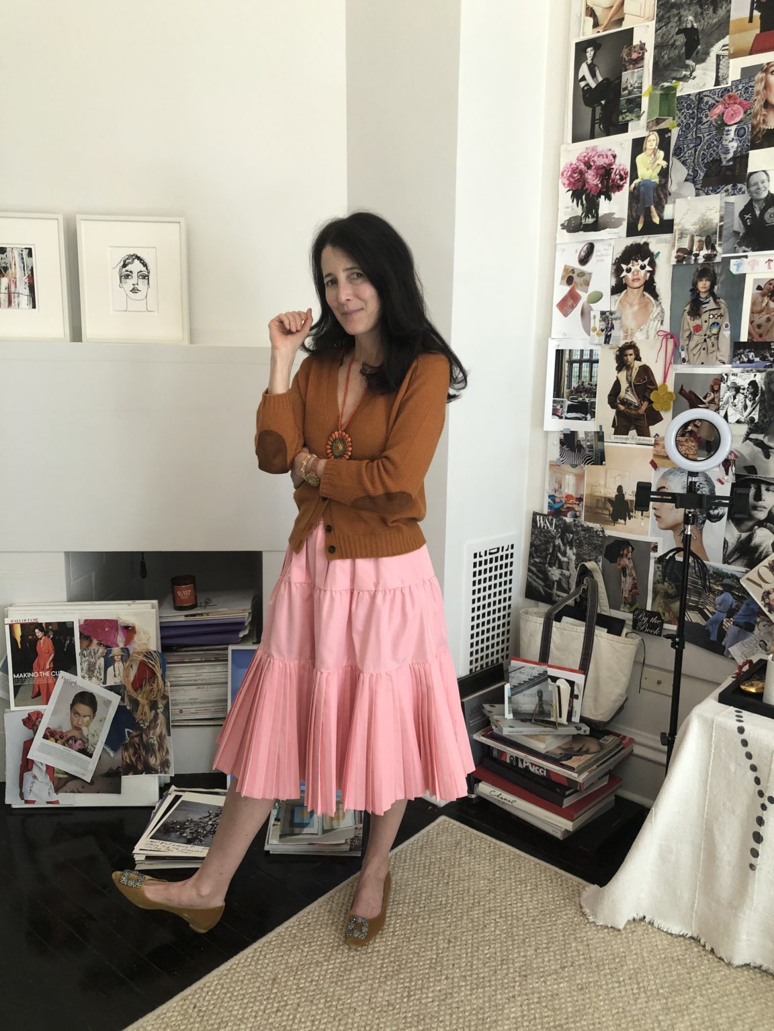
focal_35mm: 28
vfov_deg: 63.4
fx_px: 835
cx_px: 387
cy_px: 516
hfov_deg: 49.7
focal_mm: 4
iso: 40
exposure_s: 1/30
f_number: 1.8
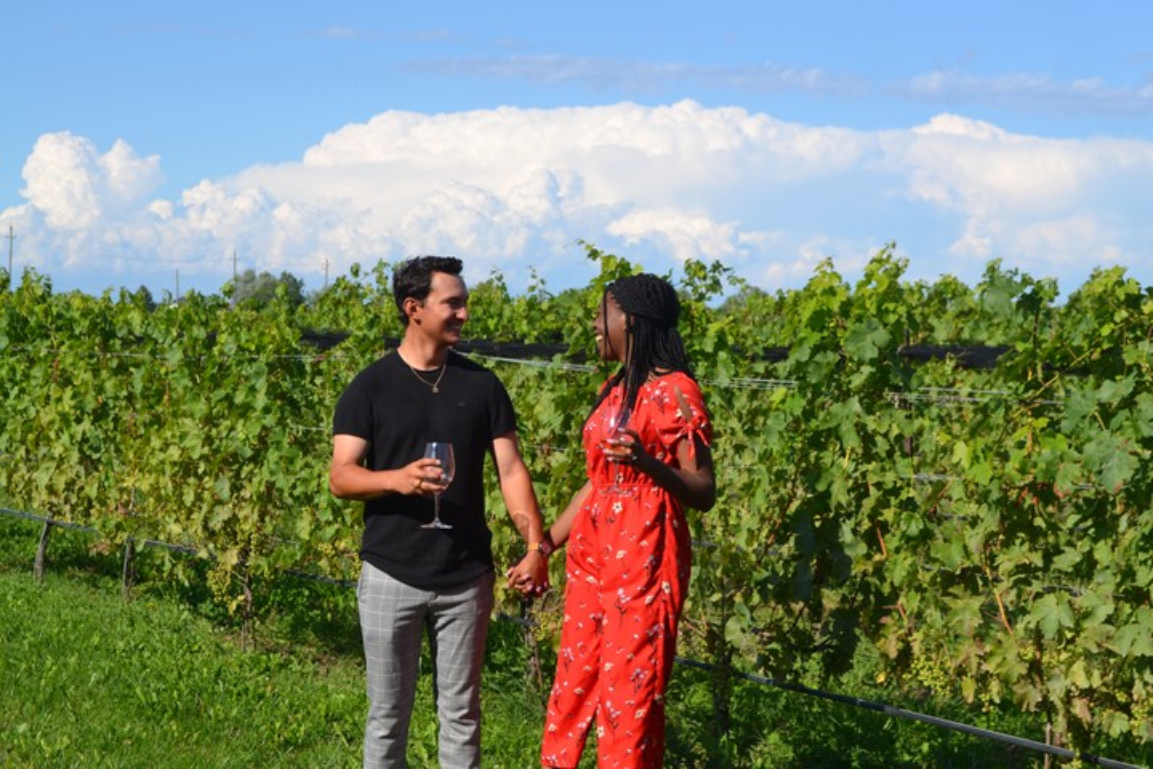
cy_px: 384
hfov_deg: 29.2
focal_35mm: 69
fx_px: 2210
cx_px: 576
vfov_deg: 19.7
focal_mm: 46
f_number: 8
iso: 100
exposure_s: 1/250
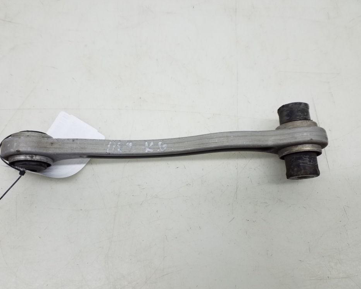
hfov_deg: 60.4
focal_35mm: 29
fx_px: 310
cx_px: 167
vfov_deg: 49.9
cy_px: 148
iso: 80
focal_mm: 3.6
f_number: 1.9
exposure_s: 1/50
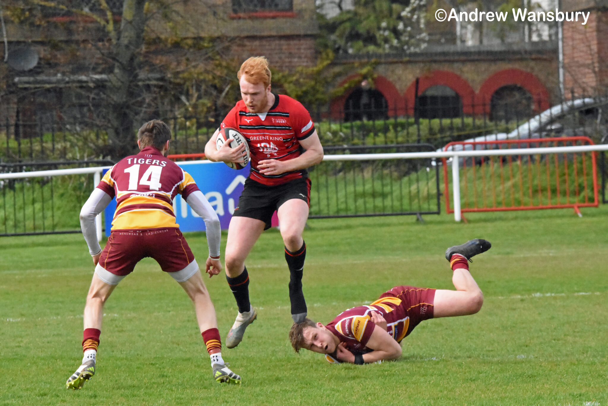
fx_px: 9119
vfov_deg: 2.5
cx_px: 304
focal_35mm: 540
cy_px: 203
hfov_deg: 3.8
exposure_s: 1/8000
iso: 16000
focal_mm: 360
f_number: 13
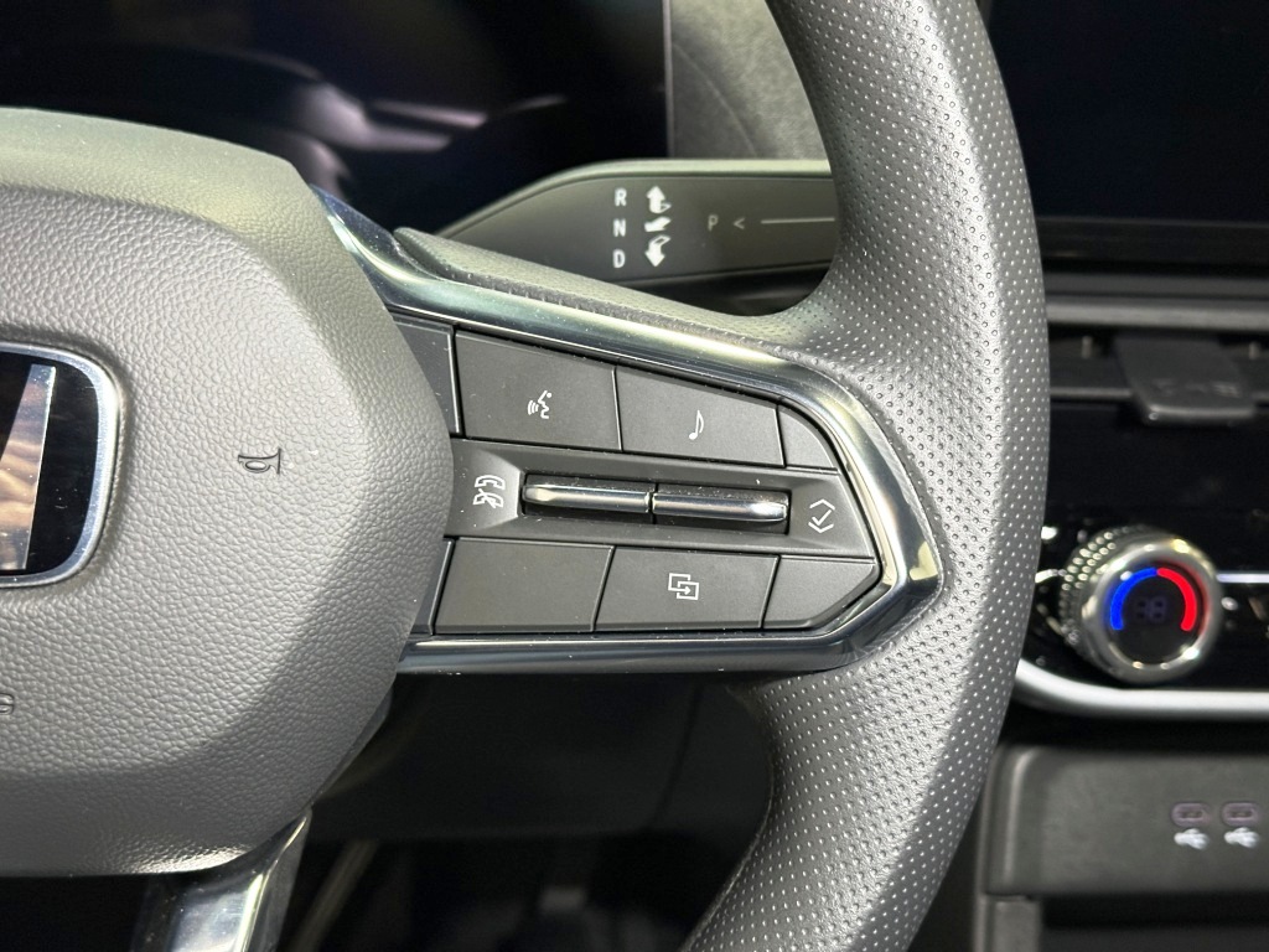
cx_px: 634
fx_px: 1760
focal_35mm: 48
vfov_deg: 30.3
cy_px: 476
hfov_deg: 39.7
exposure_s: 1/30
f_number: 1.78
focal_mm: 6.86
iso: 400
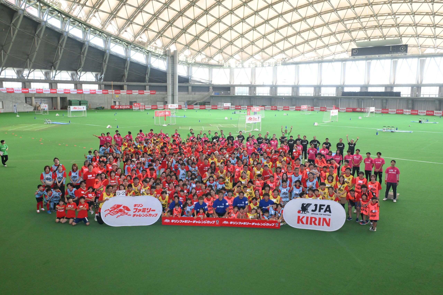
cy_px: 148
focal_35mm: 29
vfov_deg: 45.0
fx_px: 357
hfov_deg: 63.7
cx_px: 222
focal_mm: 29
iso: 3200
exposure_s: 1/250
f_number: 8
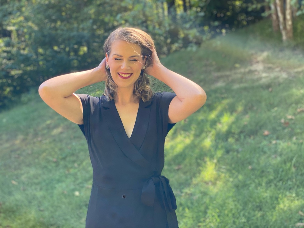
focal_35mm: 52
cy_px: 114
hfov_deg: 36.8
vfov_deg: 28.0
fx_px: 457
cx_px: 152
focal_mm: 6
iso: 50
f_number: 2
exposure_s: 1/122
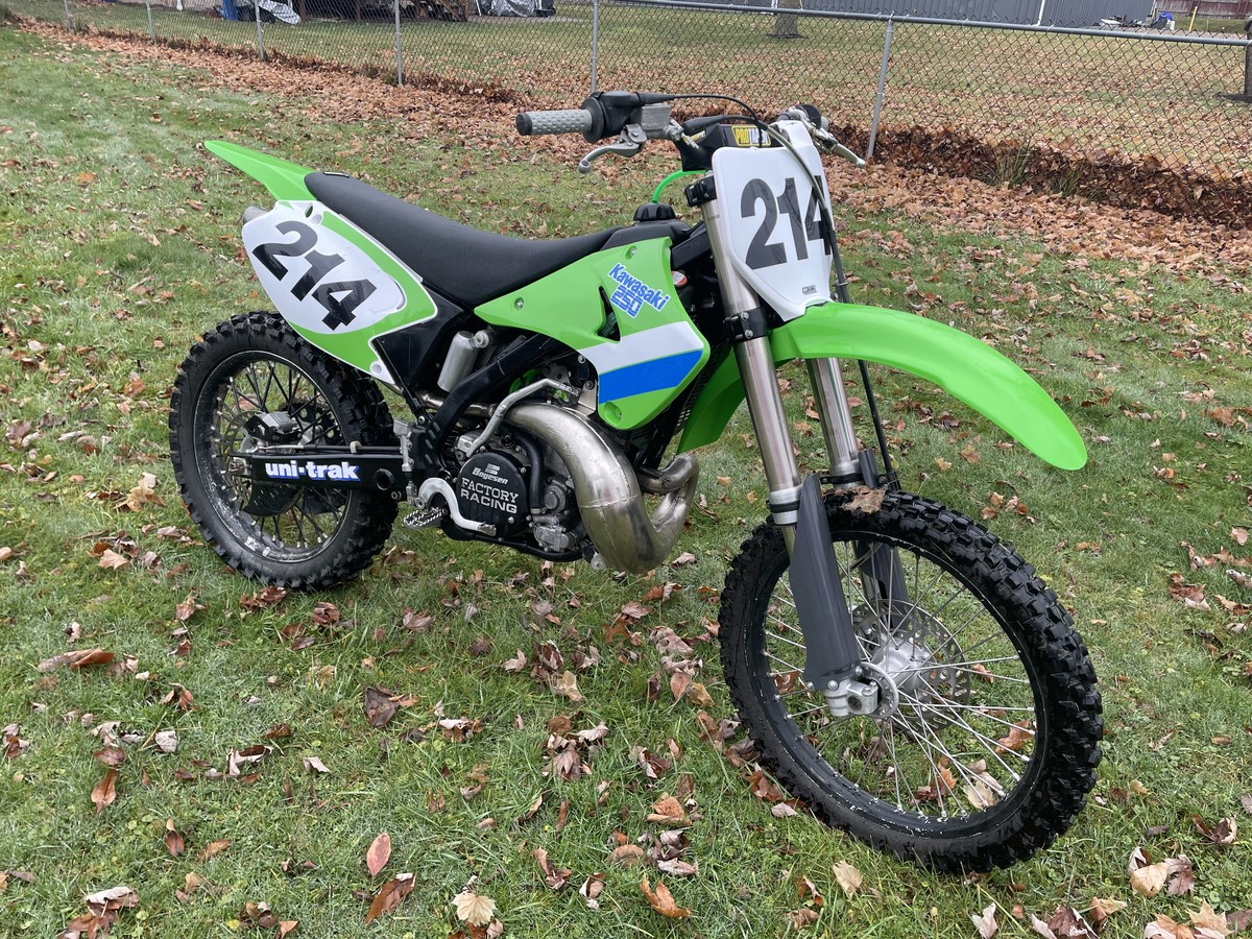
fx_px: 940
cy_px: 470
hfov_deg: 67.3
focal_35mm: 26
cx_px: 626
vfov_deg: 53.1
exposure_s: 1/198
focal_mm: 4.2
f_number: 1.6
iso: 32
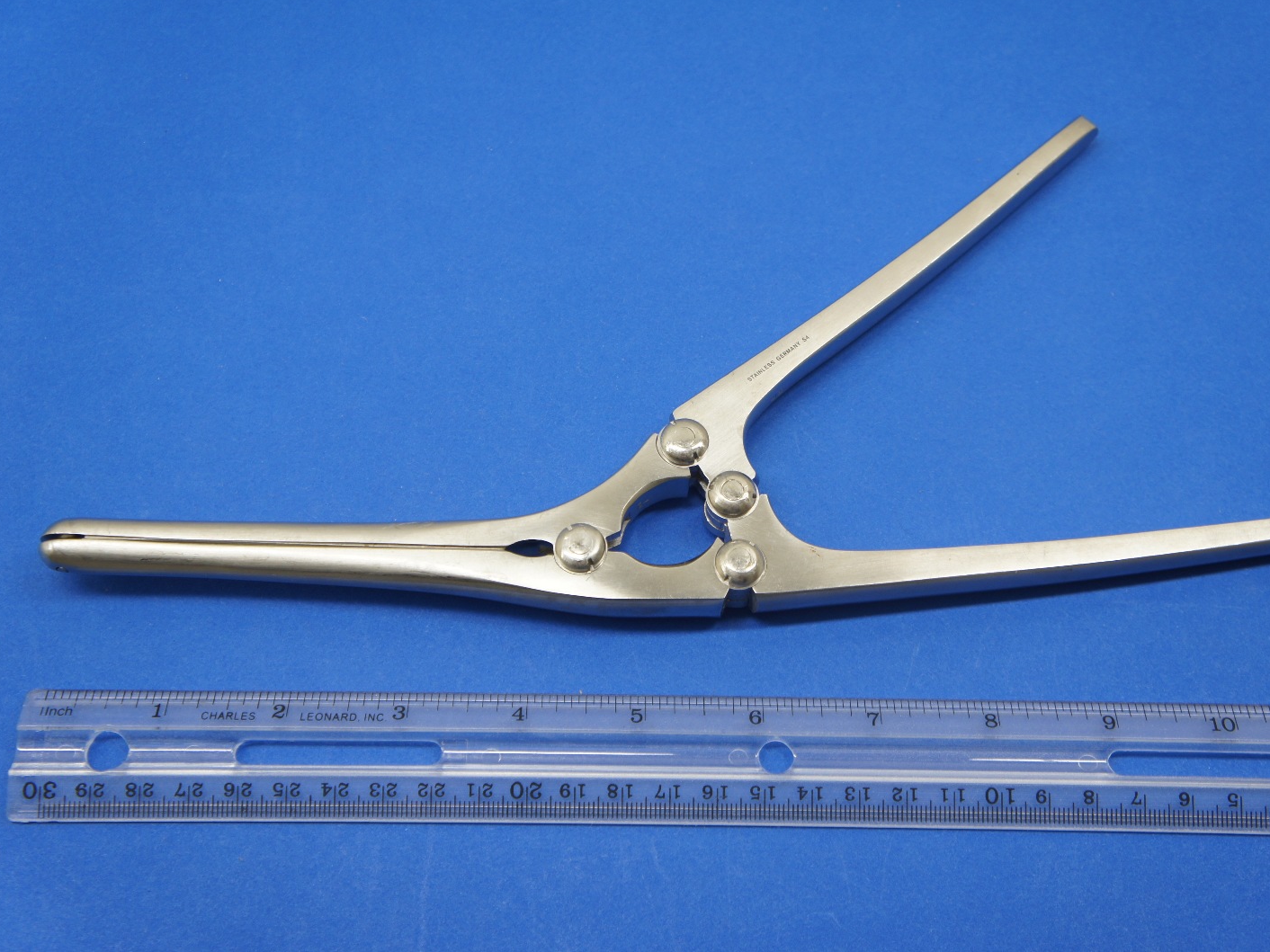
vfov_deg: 29.7
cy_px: 476
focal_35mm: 49
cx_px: 699
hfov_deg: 38.9
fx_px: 1798
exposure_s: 1/60
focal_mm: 30
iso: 200
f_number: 4.5
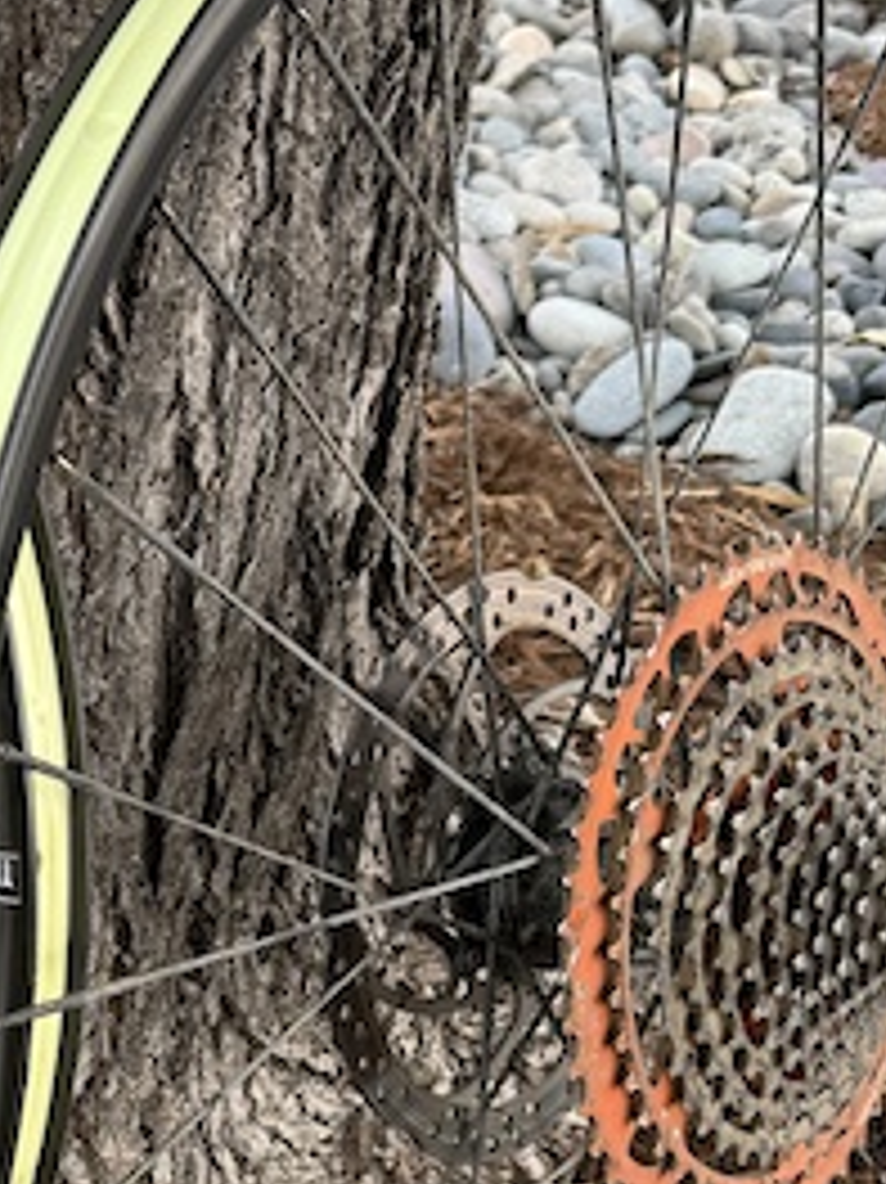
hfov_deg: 18.8
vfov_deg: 26.5
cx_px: -238
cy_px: 819
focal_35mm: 73
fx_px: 2493
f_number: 1.78
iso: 64
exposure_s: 1/121
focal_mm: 6.76
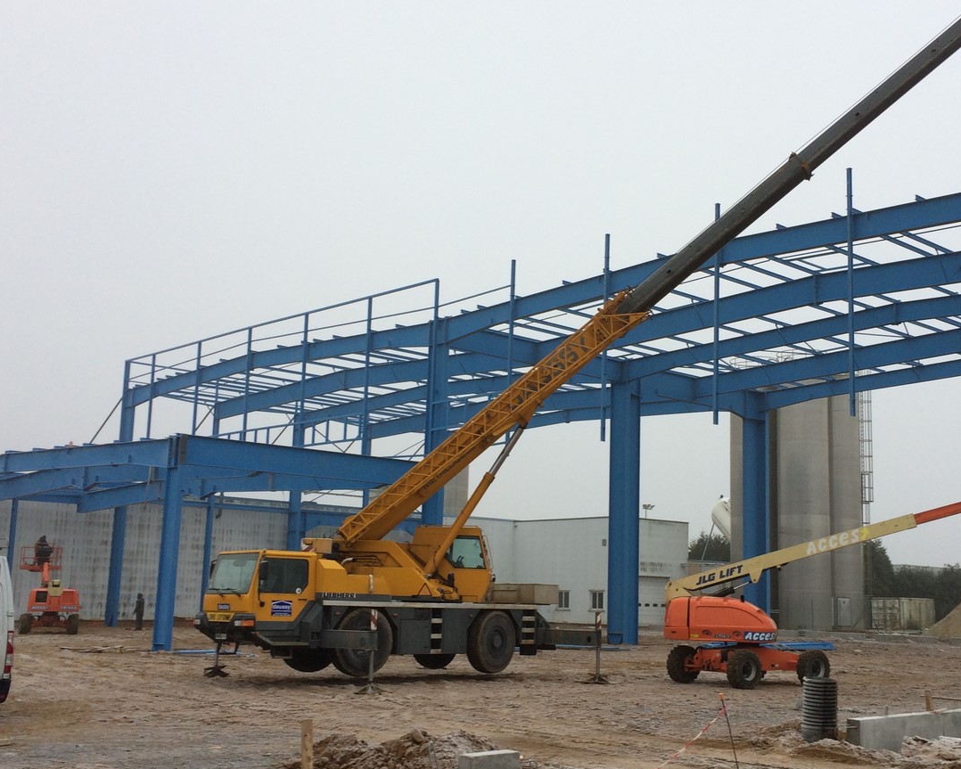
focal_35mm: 42
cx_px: 572
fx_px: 1195
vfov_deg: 35.7
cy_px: 405
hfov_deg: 43.6
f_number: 2.2
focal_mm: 4.15
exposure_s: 1/354
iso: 32
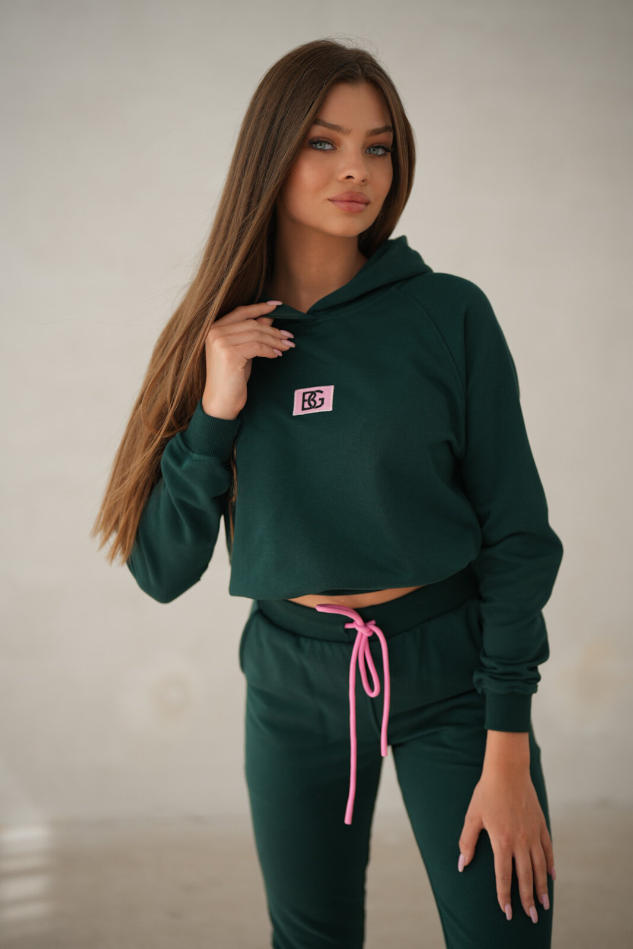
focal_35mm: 50
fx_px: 1318
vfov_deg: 39.6
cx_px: 316
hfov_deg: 27.0
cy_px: 474
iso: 100
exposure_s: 1/500
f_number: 1.4
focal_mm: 50
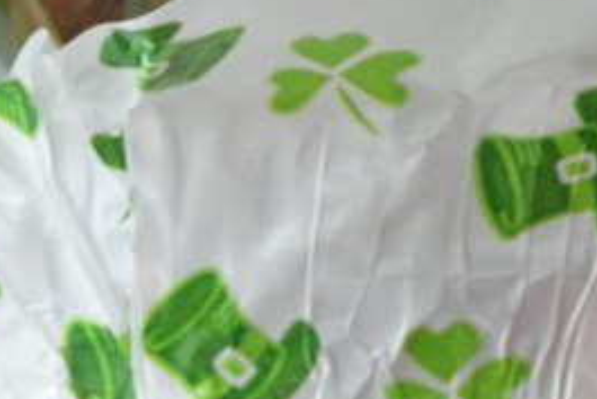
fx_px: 18616
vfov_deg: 1.2
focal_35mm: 1122
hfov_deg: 1.8
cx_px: 710
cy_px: 207
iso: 500
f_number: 4
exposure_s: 1/160
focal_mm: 67.46
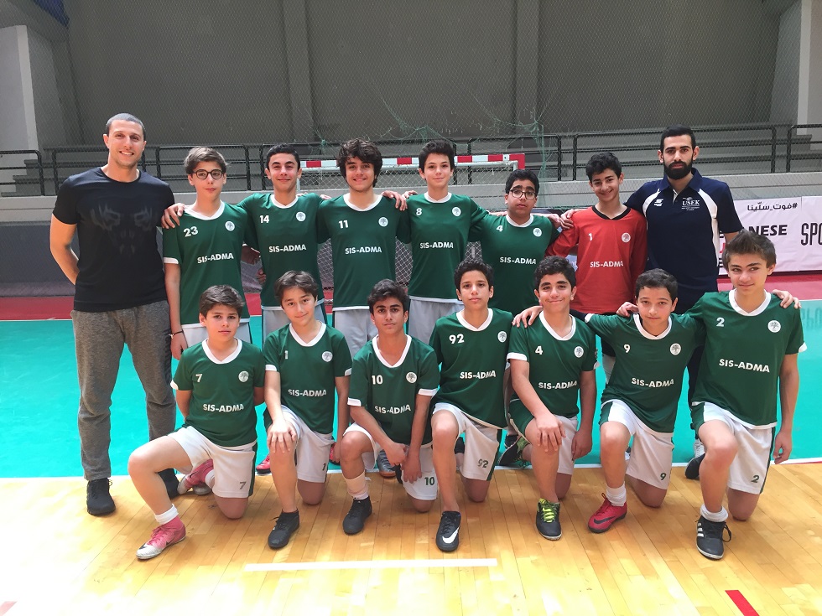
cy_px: 308
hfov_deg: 61.7
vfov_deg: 48.2
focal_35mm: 29
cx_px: 411
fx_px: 689
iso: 50
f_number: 2.2
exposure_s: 1/33
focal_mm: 4.15
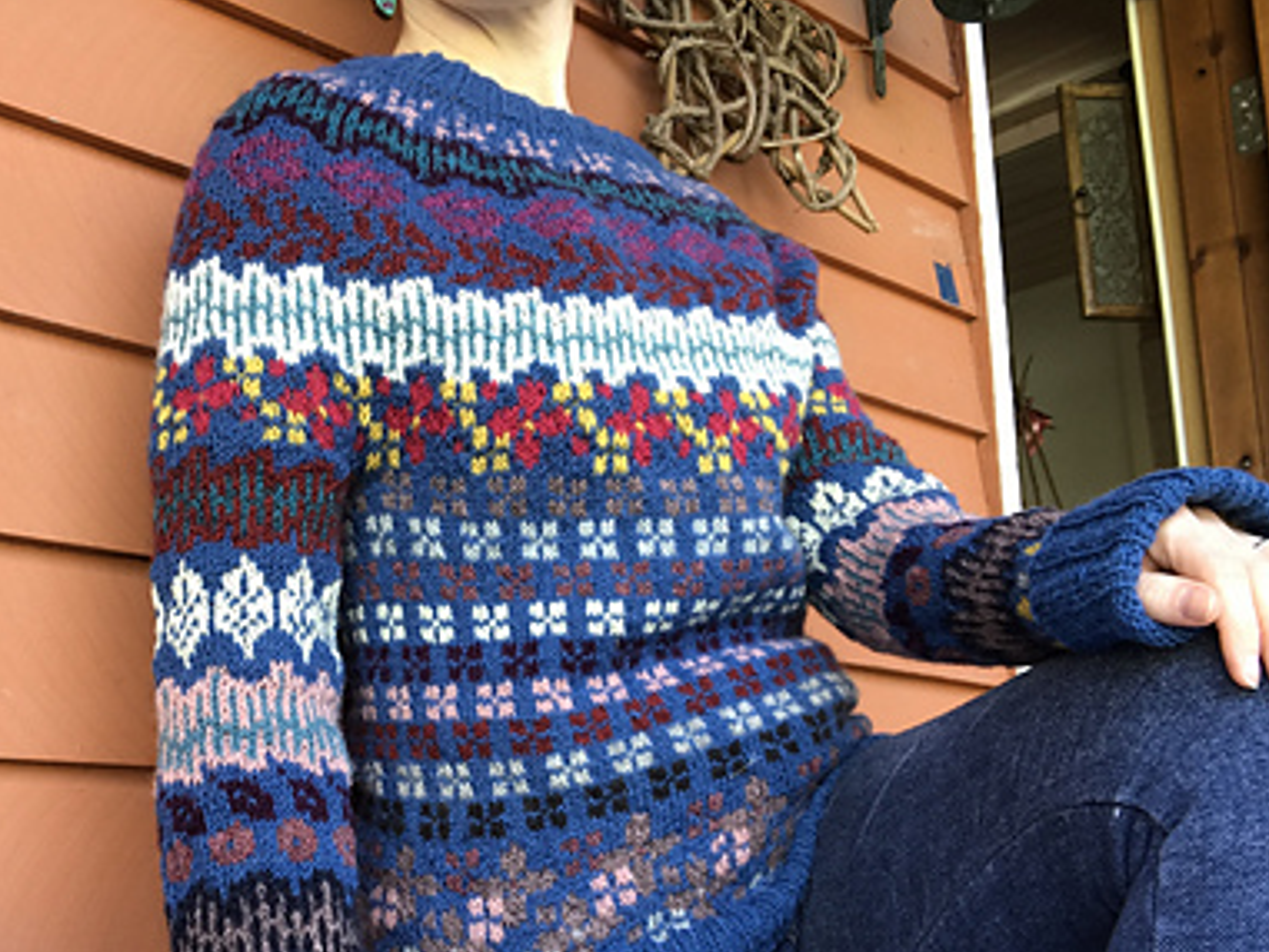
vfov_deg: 34.1
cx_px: 450
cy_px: 619
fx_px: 1540
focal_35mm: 42
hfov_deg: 44.3
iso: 25
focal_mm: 2.87
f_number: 2.2
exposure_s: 1/30
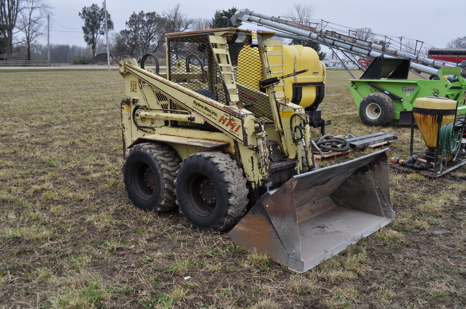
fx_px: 465
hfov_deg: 53.2
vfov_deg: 36.8
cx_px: 233
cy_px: 154
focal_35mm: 36
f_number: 6.3
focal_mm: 24
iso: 200
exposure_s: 1/160
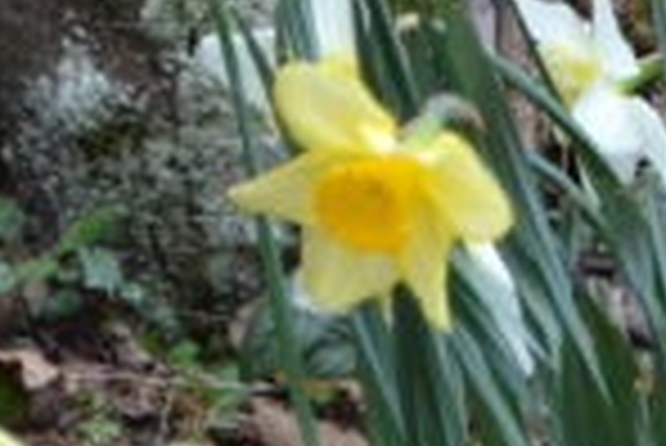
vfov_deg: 3.7
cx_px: 706
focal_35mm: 373
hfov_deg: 5.5
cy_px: -218
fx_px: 6907
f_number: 5
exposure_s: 1/80
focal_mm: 36
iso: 400
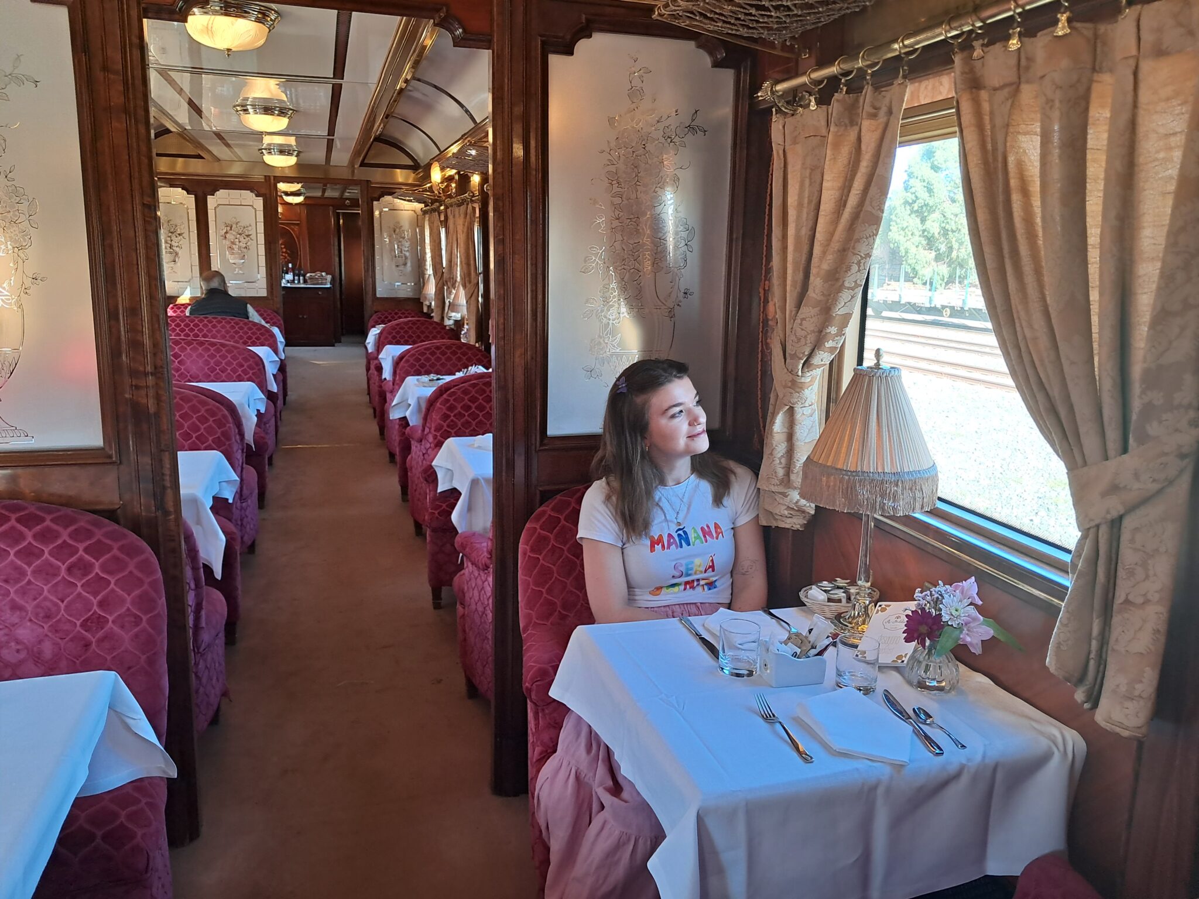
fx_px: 935
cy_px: 450
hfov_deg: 65.3
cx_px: 600
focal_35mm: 27
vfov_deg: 51.4
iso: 80
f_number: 1.8
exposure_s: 1/60
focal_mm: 4
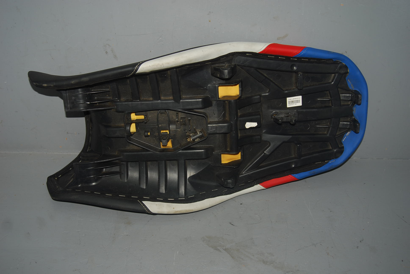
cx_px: 205
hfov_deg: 46.3
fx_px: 479
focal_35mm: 42
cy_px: 137
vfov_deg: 32.0
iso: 100
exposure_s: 1/125
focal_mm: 28
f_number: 4
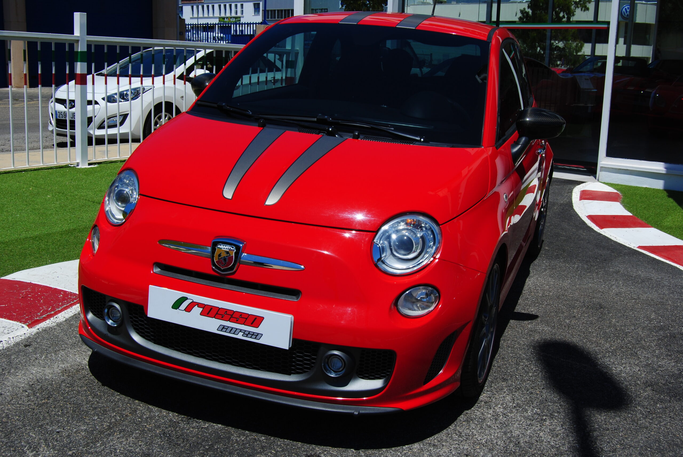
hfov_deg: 49.5
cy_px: 228
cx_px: 342
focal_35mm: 39
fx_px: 741
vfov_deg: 34.3
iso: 100
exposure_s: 1/320
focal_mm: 26
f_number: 10
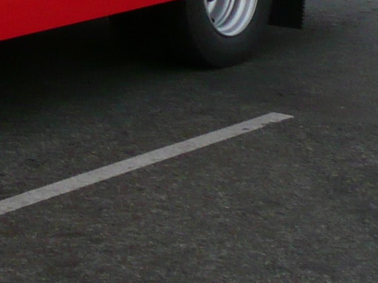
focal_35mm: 154
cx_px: -199
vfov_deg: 9.1
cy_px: -284
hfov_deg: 12.2
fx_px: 1682
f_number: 3.6
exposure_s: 1/125
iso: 200
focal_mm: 5.5
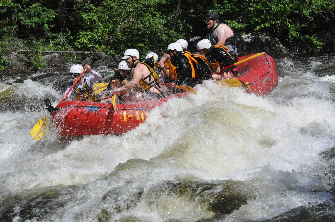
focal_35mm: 129
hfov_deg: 15.9
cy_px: 111
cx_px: 168
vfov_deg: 10.6
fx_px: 1199
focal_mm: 86
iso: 800
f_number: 16
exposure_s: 1/1000
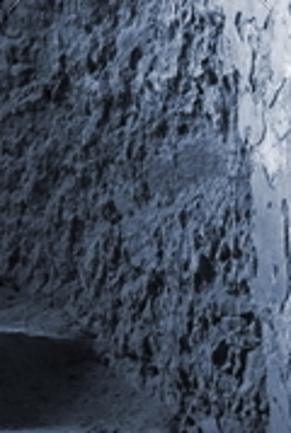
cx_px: 129
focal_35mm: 125
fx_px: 1515
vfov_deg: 16.3
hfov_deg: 11.0
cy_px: 219
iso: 100
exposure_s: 8
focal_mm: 17
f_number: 16
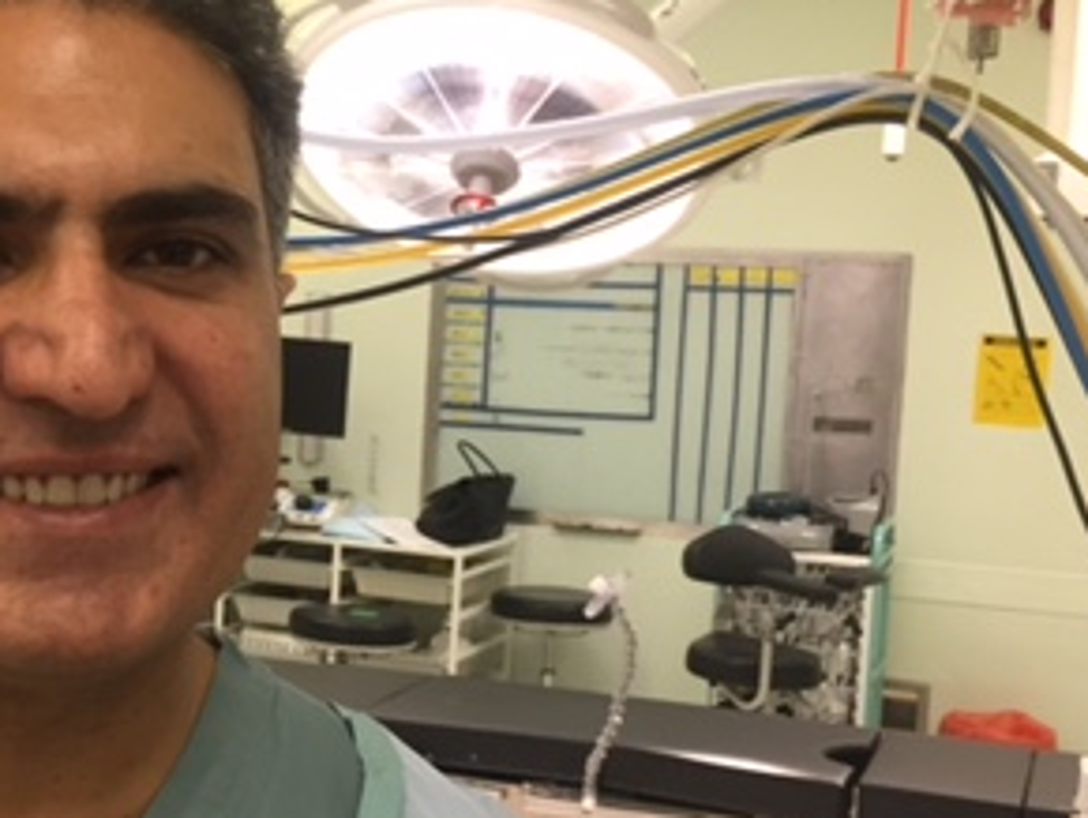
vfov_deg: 23.0
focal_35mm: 64
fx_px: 2013
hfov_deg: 28.7
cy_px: 454
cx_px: 56
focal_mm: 4.15
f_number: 2.2
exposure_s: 1/33
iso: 64
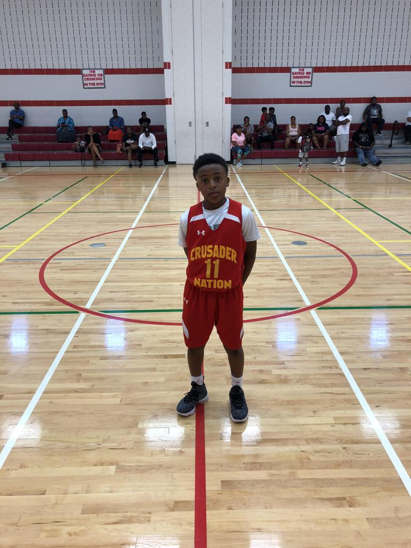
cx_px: 206
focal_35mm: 29
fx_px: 459
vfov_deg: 61.7
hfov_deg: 48.2
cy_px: 274
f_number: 1.8
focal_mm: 3.99
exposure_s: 1/40
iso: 25
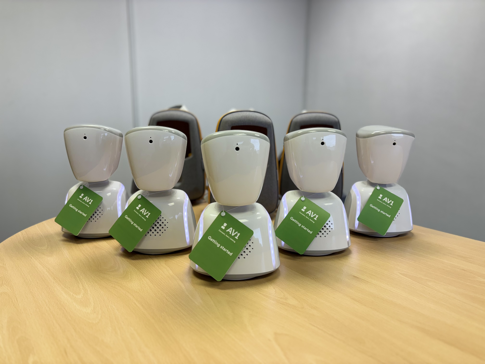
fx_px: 364
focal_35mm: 26
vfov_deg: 53.1
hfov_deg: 67.3
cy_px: 182
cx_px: 242
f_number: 1.6
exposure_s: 1/100
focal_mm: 5.96
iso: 80
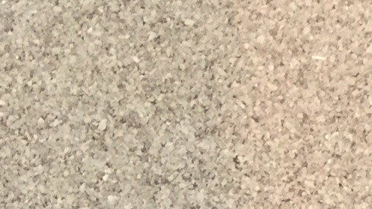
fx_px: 2189
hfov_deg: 9.7
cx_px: 124
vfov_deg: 5.0
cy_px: 794
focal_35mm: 222
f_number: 2.4
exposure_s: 1/30
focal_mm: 3.3
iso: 80
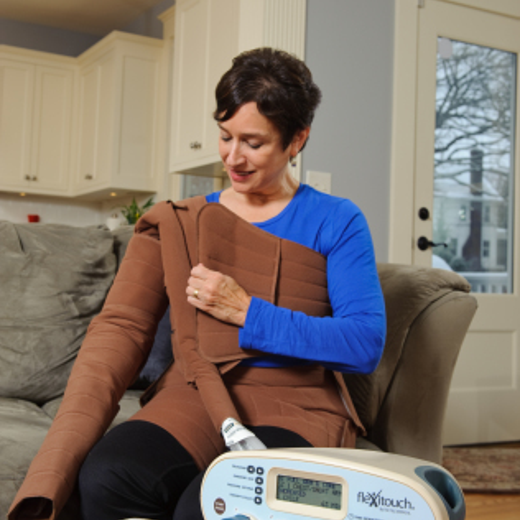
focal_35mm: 49
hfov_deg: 34.7
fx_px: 833
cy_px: 275
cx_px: 261
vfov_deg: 34.7
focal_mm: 38
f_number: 8
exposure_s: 1/80
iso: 100
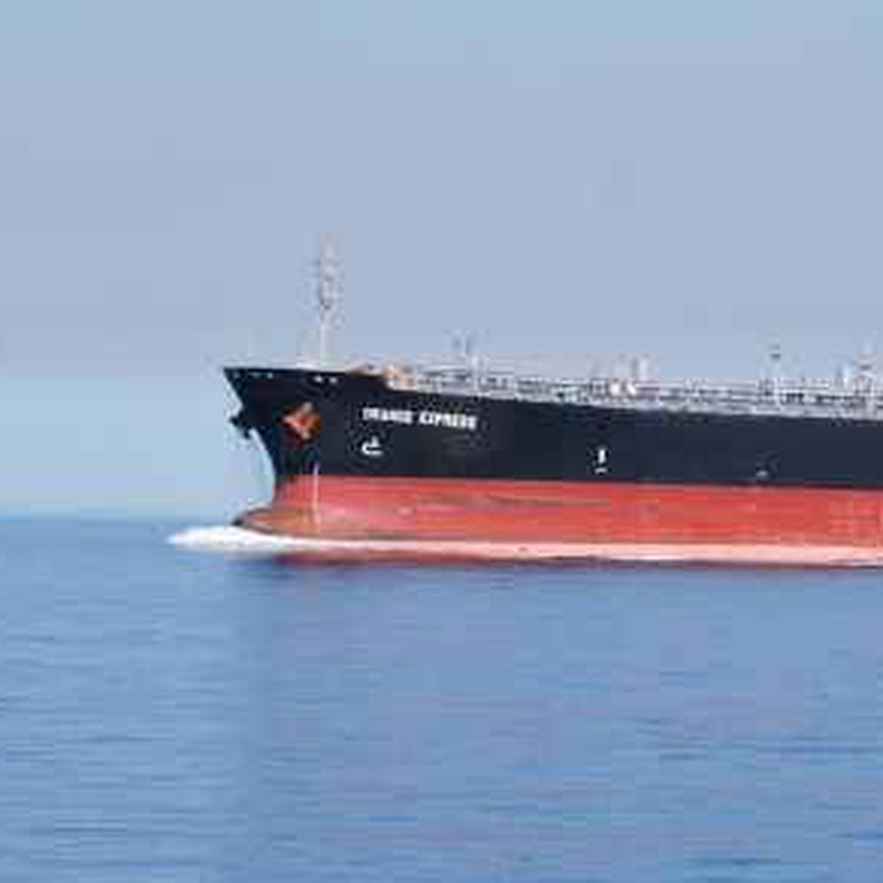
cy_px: 463
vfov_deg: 9.1
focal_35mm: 192
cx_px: 1046
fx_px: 5546
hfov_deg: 9.0
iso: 100
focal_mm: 55
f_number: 9
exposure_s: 1/320
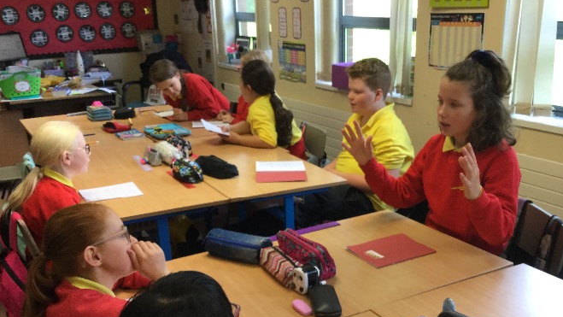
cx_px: 301
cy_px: 240
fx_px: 612
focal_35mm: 41
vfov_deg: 28.6
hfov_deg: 49.4
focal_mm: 3.3
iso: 32
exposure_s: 1/33
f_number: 2.4
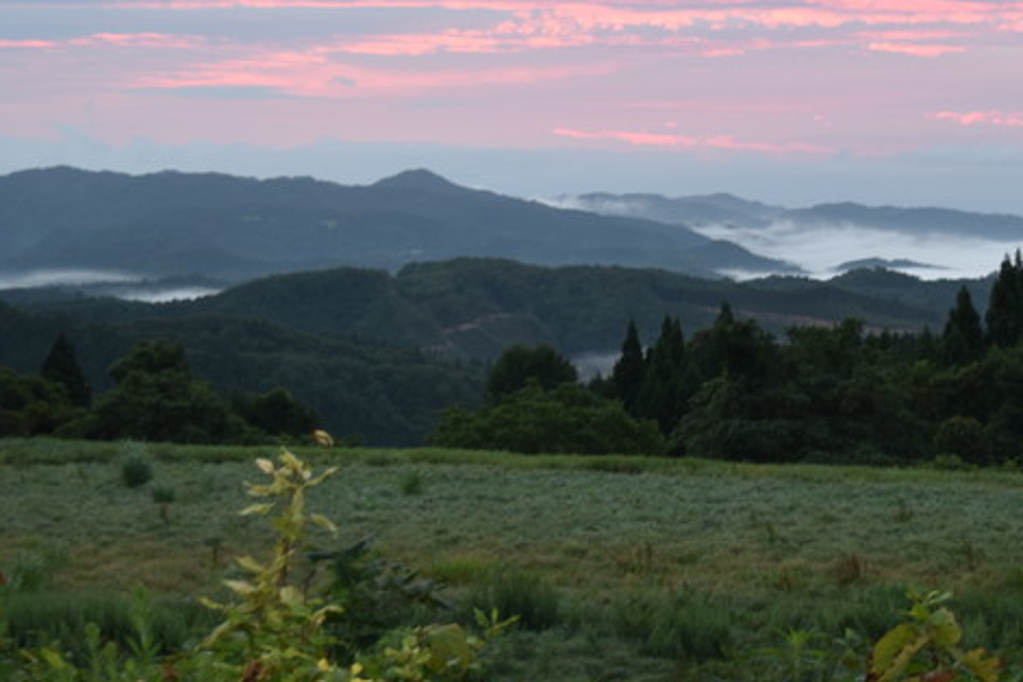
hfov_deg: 23.4
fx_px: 2444
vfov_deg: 15.9
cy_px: 269
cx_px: 748
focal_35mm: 86
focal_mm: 30
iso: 100
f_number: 4.2
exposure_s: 1/5
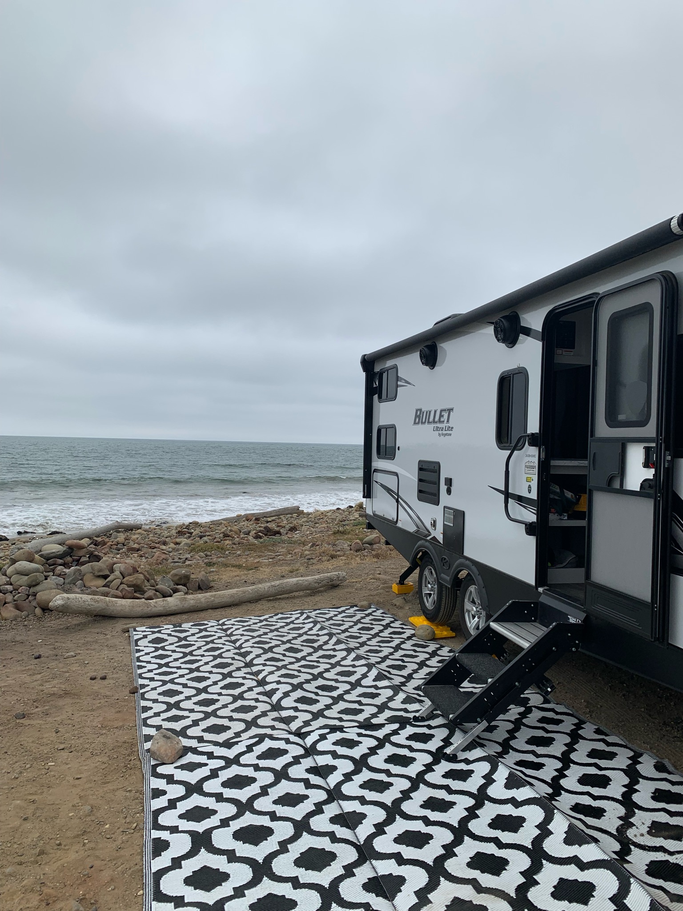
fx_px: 684
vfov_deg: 67.3
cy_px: 456
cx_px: 342
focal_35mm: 26
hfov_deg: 53.0
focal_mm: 4.25
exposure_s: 1/4098
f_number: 1.8
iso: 25
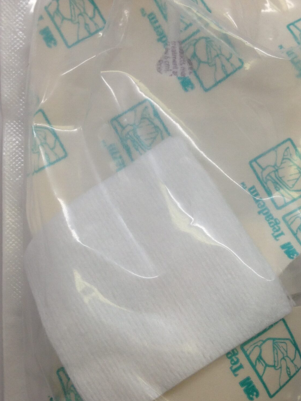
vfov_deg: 33.8
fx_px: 661
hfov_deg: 25.6
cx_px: 179
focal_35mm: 57
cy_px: 208
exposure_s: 1/60
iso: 50
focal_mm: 4.12
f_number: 2.4
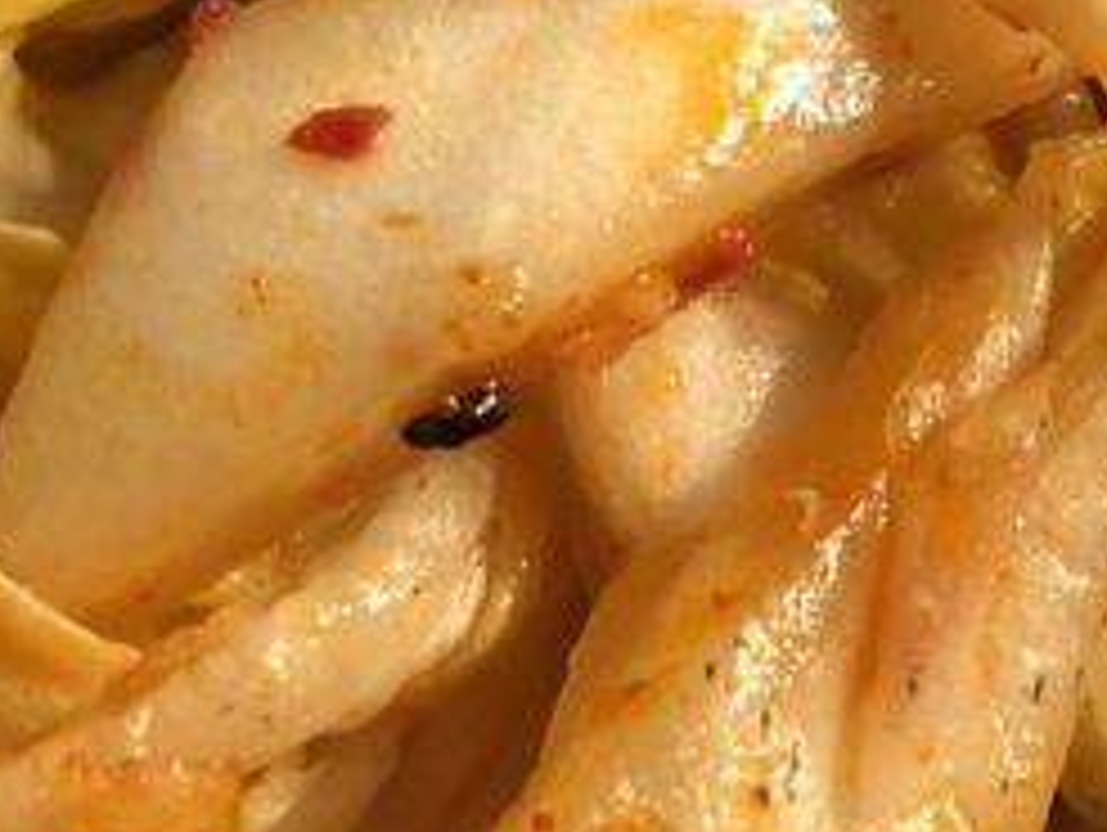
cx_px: 1053
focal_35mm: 116
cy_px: 164
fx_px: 3713
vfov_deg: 12.7
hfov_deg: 16.7
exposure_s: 1/15
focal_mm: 3.99
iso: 40
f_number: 1.8
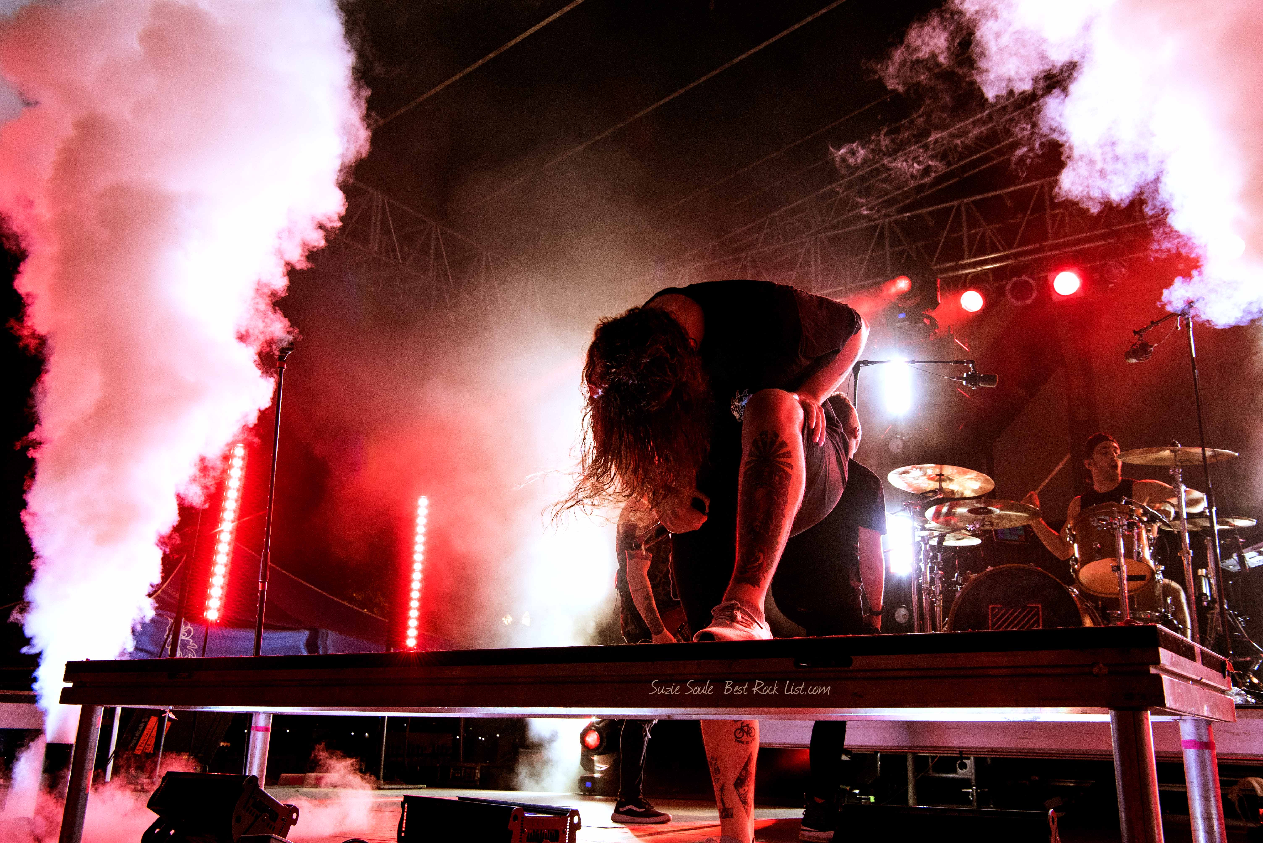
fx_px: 1193
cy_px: 422
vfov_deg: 38.9
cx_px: 632
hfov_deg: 55.8
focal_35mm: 34
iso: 1250
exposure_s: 1/250
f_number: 8
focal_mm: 34
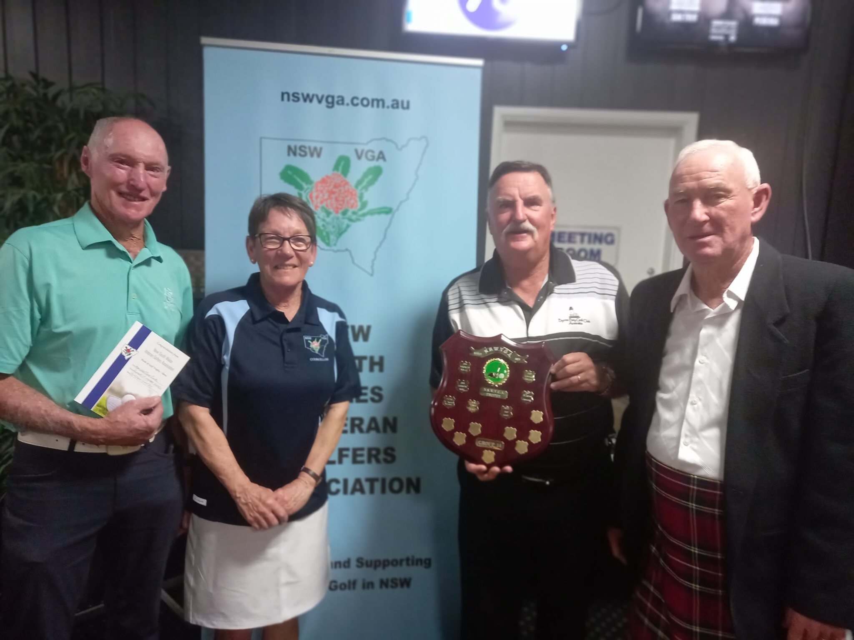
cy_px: 320
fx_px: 617
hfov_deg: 69.4
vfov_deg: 54.9
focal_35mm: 25
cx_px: 427
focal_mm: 4.6
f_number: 2
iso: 400
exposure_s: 1/25
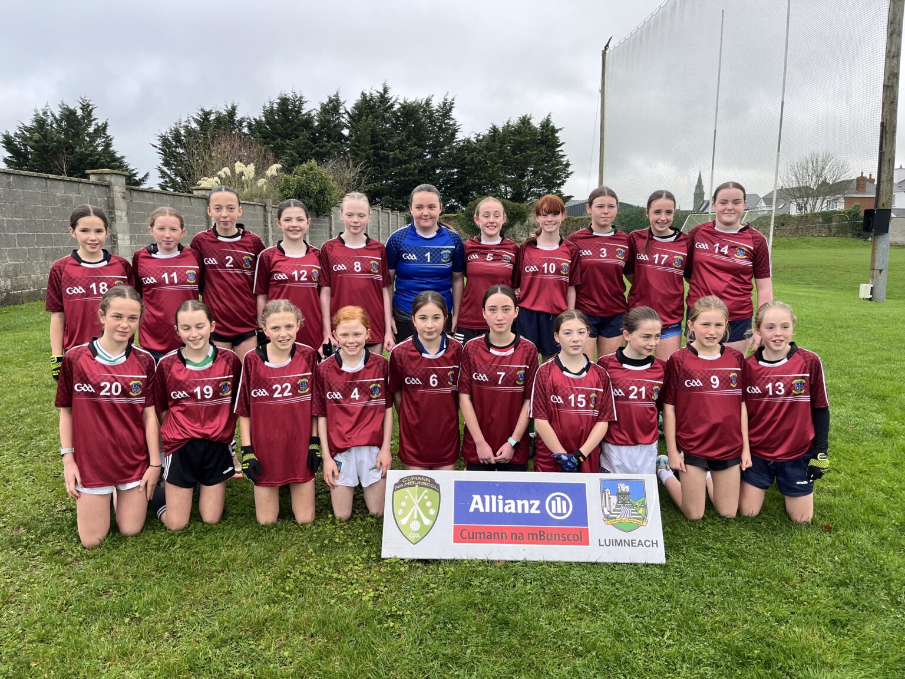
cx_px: 452
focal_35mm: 26
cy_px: 340
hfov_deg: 67.3
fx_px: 680
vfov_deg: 53.1
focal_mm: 5.1
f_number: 1.6
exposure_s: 1/288
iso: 40
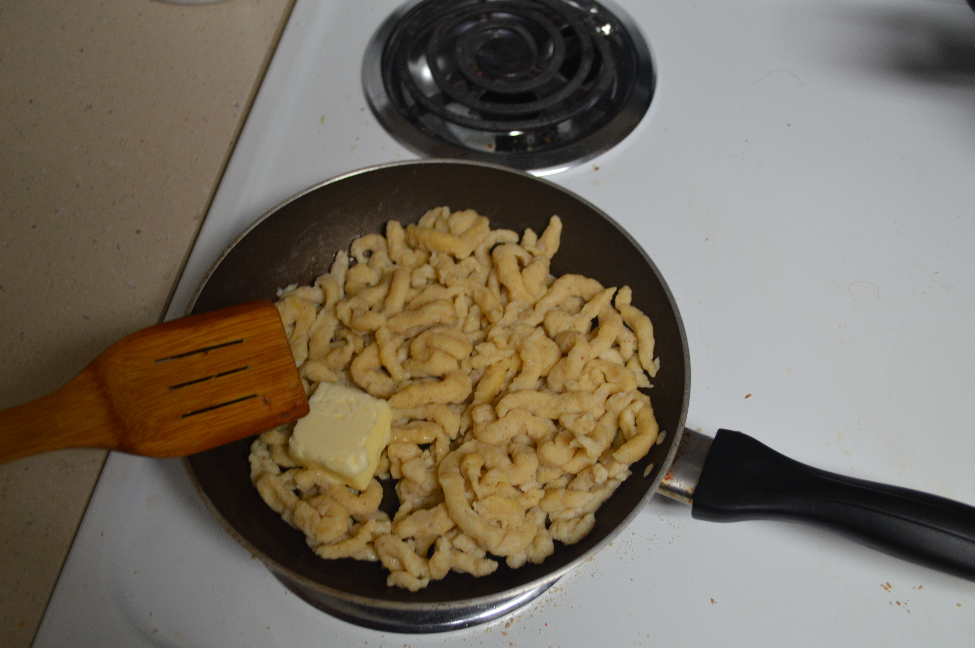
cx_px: 488
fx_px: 974
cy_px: 324
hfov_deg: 53.2
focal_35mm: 36
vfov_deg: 36.8
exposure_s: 1/60
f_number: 4
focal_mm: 24
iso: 720
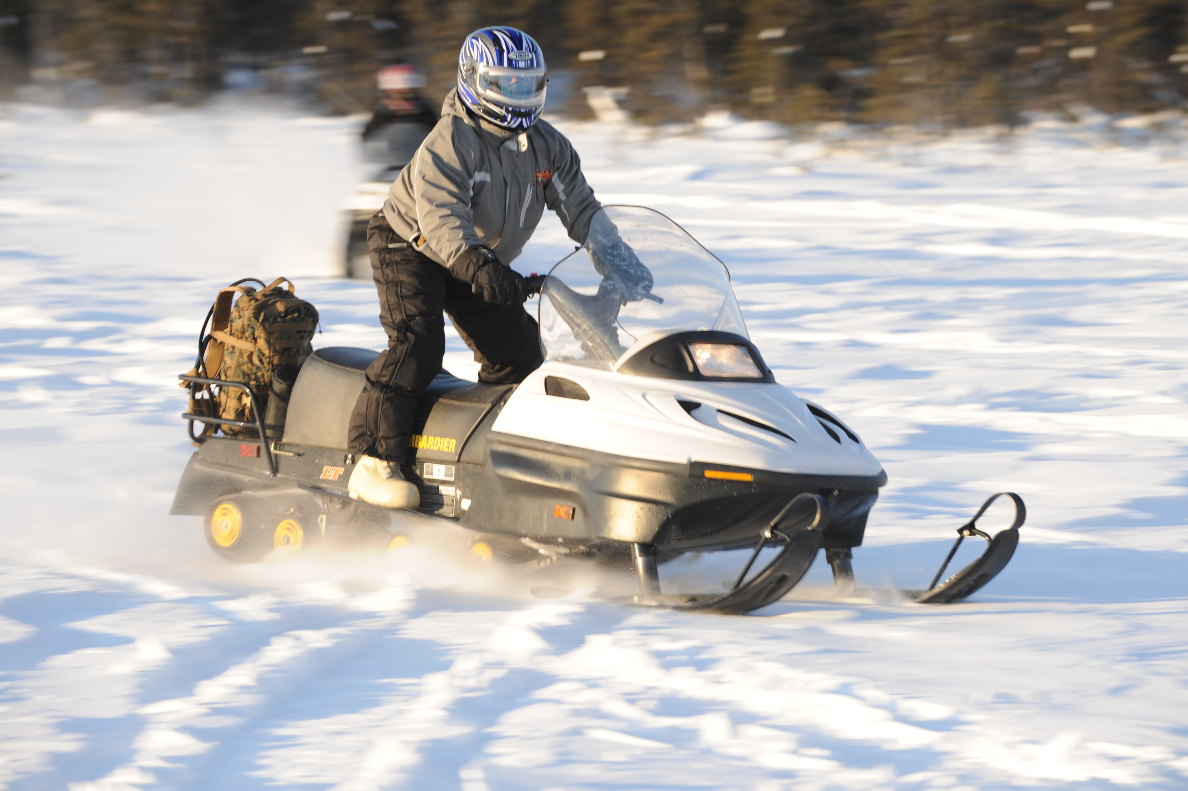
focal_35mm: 212
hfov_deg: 9.7
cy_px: 379
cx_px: 562
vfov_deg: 6.5
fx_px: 6992
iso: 200
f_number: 10
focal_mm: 200
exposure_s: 1/125
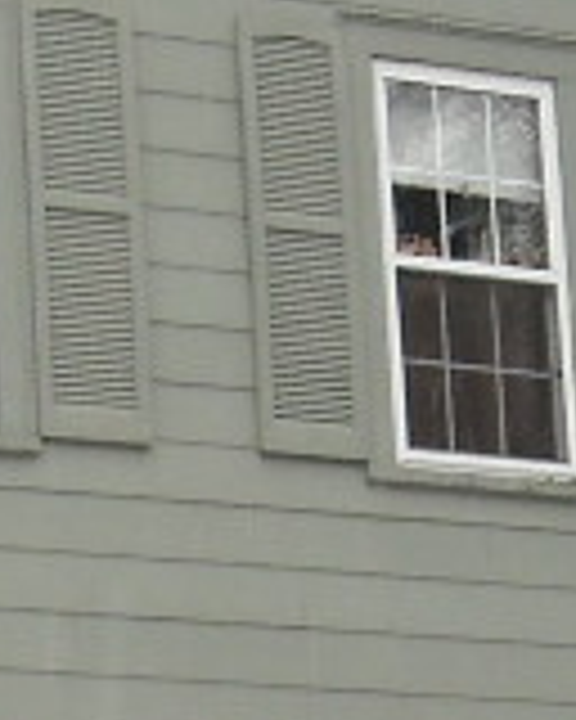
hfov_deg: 7.0
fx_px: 4667
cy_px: 716
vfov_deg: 8.8
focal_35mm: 219
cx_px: -234
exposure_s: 1/250
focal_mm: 5.7
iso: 168
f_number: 2.8
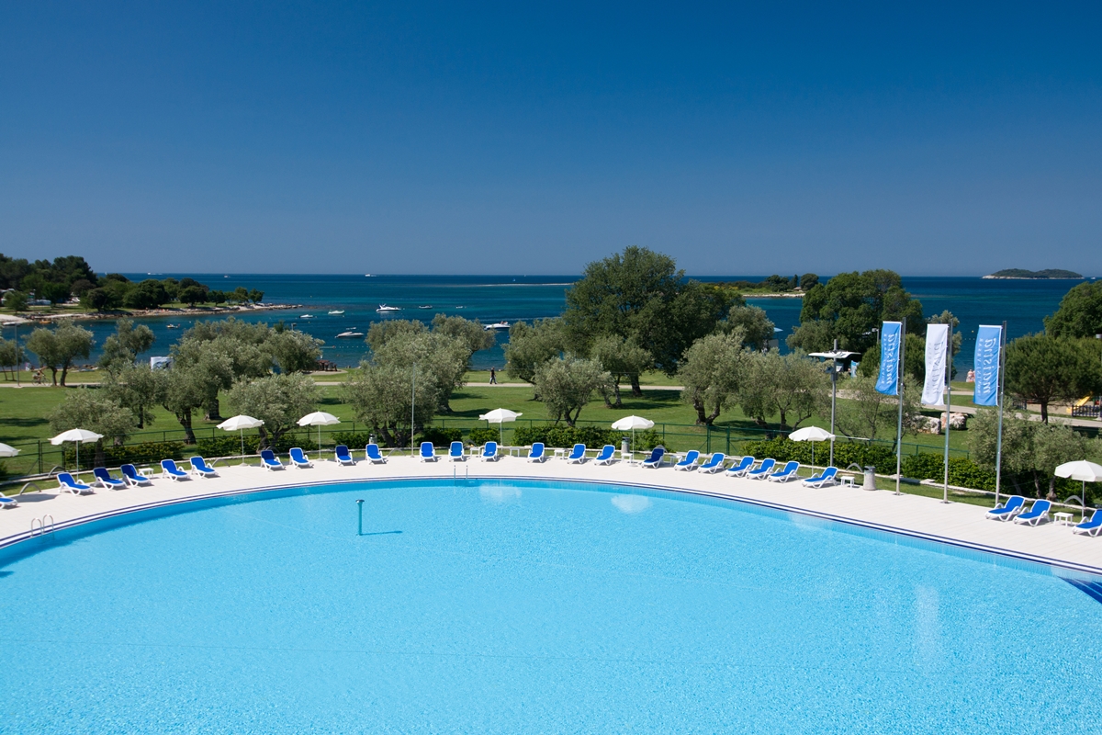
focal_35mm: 36
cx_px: 551
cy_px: 368
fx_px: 1102
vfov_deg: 36.9
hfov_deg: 53.1
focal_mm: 24
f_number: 7.1
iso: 200
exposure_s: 1/320
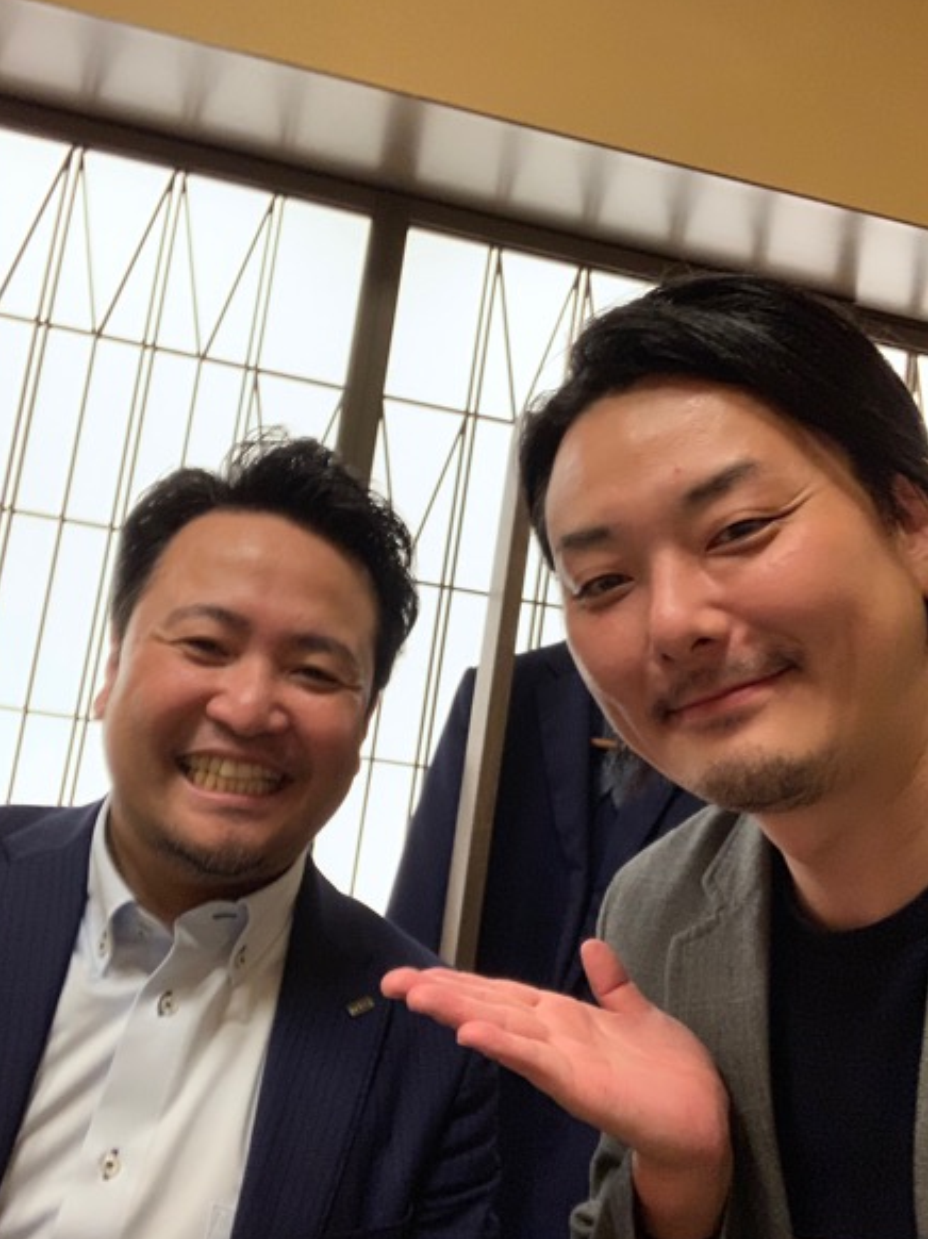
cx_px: 455
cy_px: 628
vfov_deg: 55.4
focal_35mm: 33
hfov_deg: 42.9
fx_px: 1180
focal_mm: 2.87
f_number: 2.2
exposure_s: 1/30
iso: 400
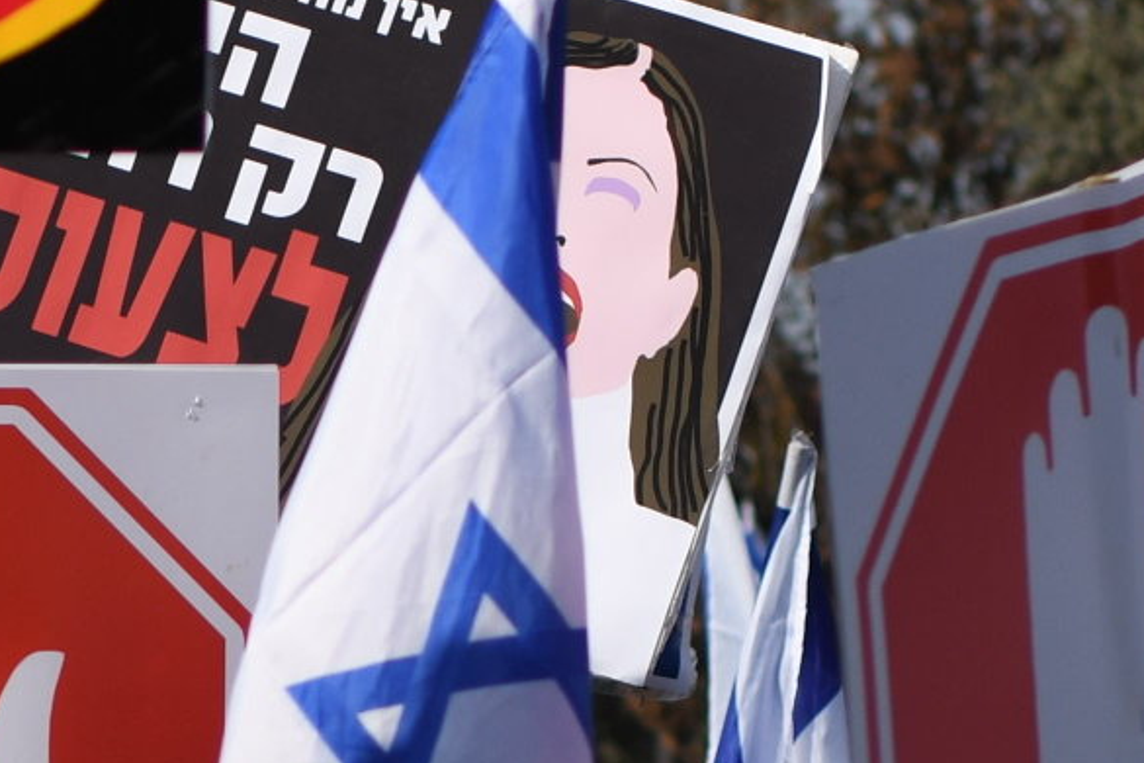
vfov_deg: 5.5
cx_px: -180
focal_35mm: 247
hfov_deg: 8.3
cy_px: 1086
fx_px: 7848
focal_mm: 35
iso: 160
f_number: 2.8
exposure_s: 1/6400
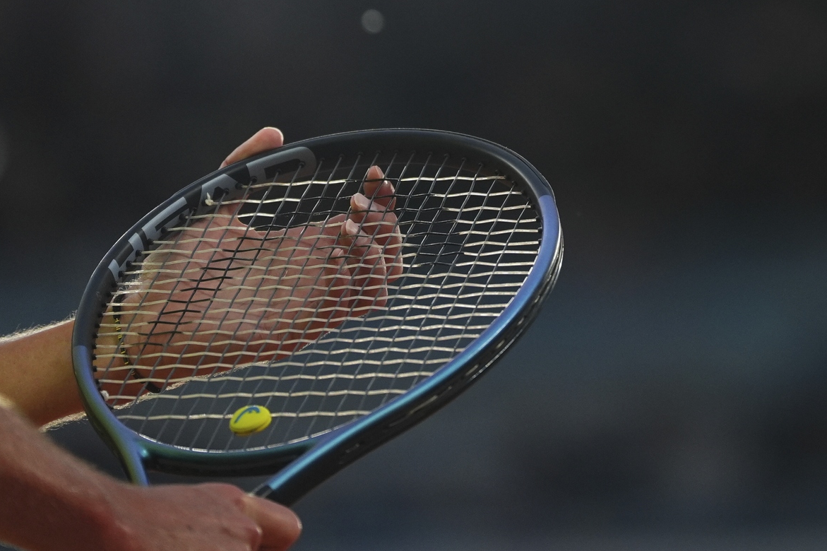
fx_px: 4708
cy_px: 276
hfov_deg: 10.0
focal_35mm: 205
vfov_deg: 6.7
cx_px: 416
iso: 1250
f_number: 2.8
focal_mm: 200
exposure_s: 1/2500
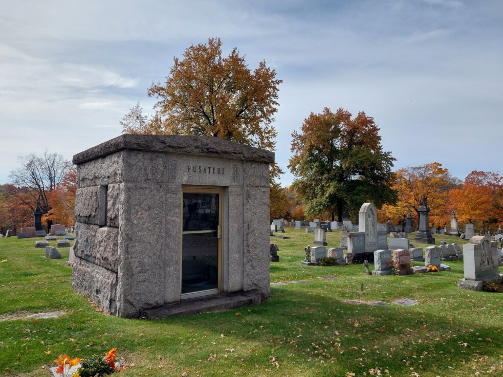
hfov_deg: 69.4
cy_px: 188
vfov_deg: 54.9
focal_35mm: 25
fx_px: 363
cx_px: 246
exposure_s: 1/1482
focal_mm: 5.23
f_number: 1.8
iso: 40
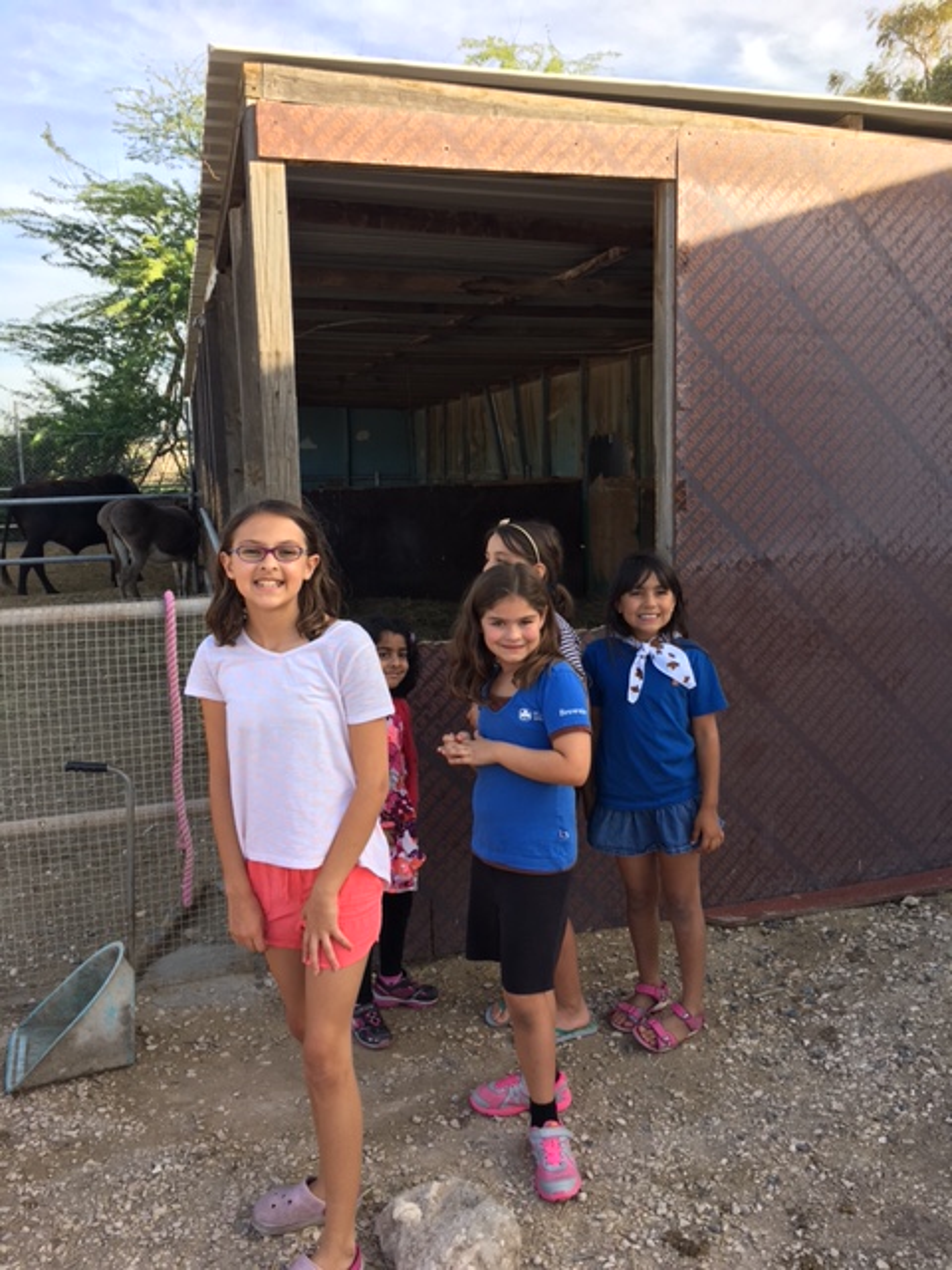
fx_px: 1063
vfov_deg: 61.7
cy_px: 635
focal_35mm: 29
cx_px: 476
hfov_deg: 48.2
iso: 25
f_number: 2.2
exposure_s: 1/252
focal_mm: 4.15
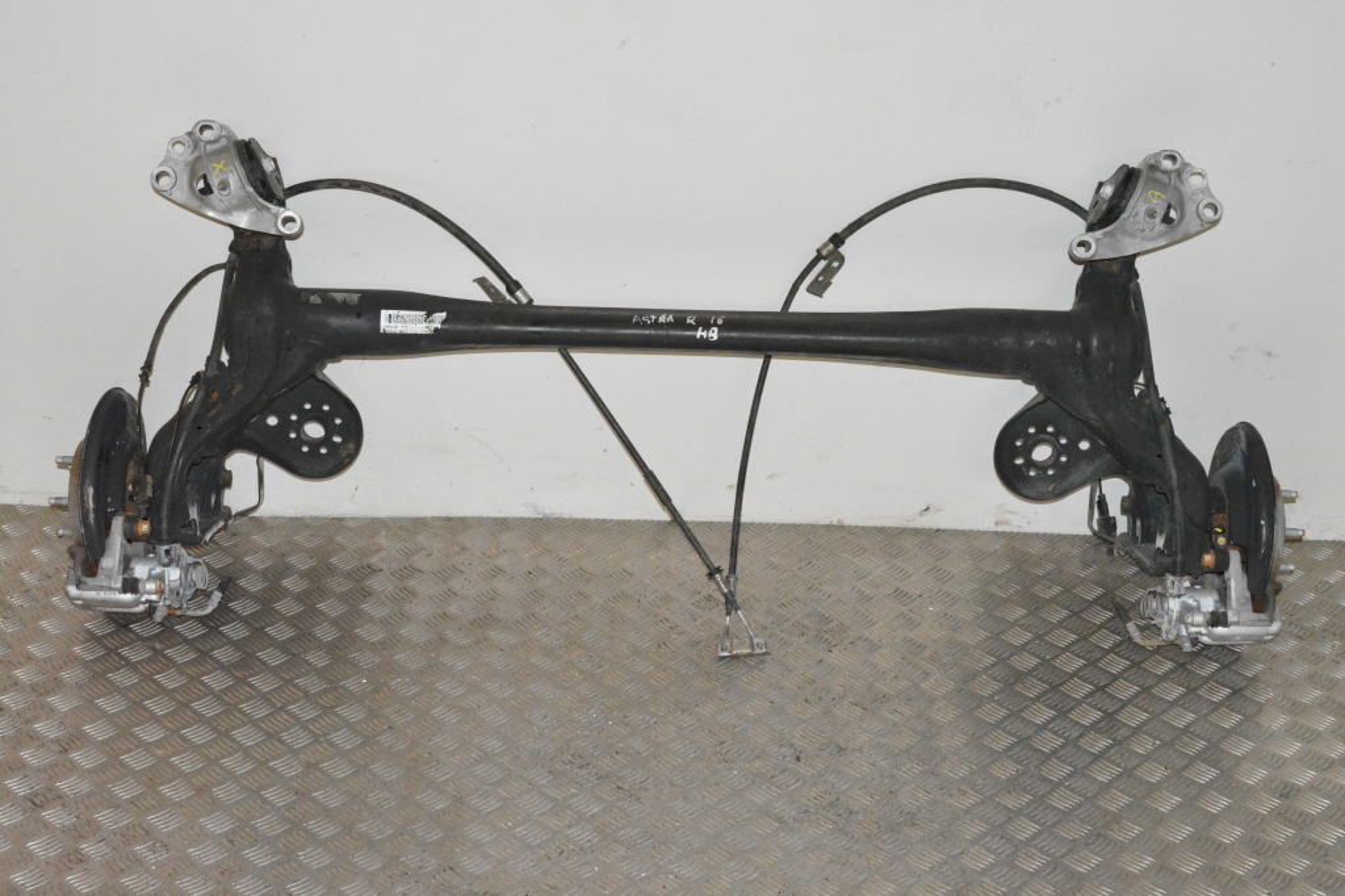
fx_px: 1905
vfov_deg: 26.5
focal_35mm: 51
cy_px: 448
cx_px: 672
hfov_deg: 38.9
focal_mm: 34
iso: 6400
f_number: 8
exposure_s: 1/60
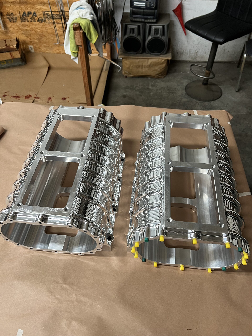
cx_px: 126
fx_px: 252
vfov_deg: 67.3
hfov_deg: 53.1
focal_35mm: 26
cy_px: 168
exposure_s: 1/60
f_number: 1.5
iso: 125
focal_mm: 5.7
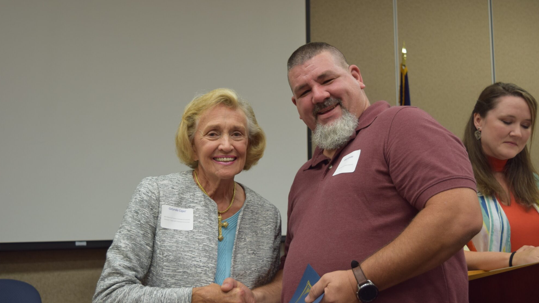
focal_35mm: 55
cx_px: 265
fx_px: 786
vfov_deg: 21.8
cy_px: 118
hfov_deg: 37.8
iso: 400
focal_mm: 34
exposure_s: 1/30
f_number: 4.5
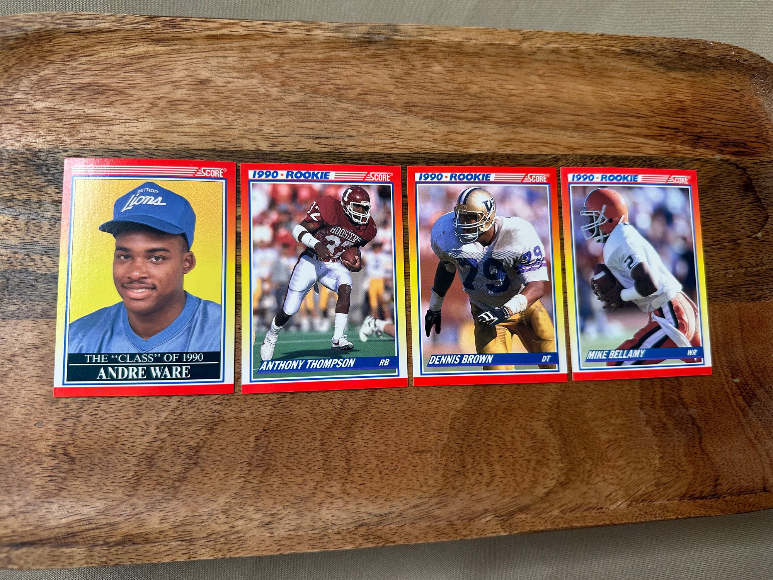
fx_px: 536
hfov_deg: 71.6
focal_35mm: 24
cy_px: 290
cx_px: 386
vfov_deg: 56.8
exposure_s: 1/120
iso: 125
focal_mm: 6.86
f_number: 1.78
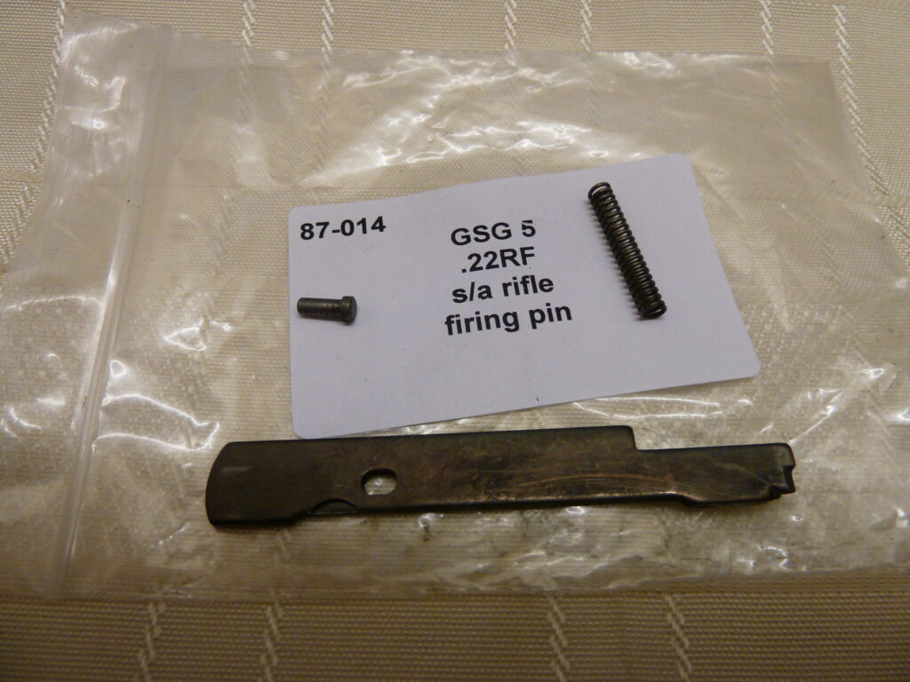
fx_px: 657
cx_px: 455
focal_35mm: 25
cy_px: 341
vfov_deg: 54.9
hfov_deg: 69.4
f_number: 3.3
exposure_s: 1/30
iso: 200
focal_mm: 4.1
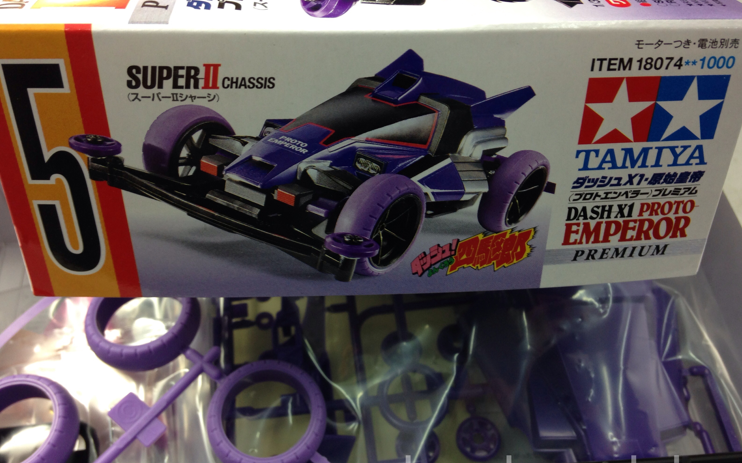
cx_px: 370
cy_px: 240
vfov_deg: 35.3
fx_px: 728
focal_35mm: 36
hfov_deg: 54.0
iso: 50
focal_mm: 4.12
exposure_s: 1/24
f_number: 2.4
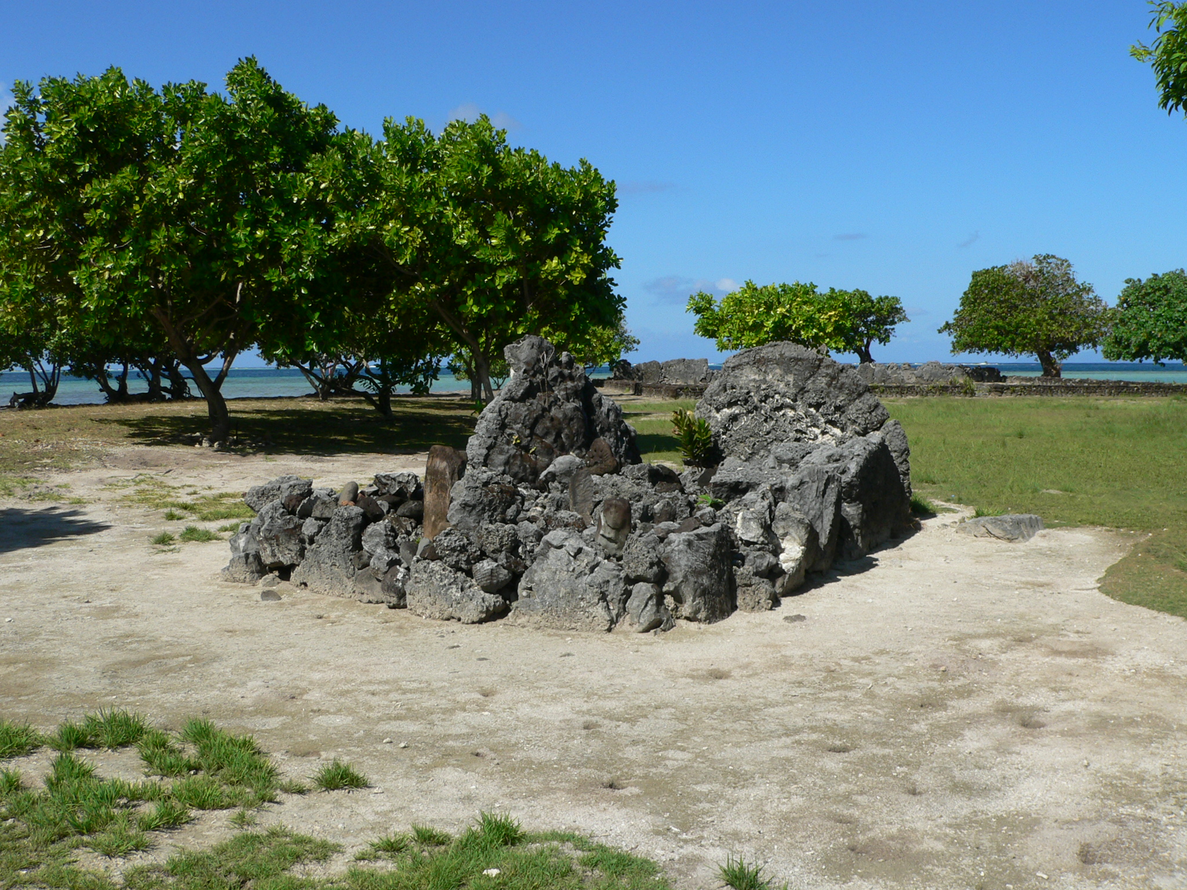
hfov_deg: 51.4
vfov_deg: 39.7
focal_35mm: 36
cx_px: 594
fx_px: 1234
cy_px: 445
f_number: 5.6
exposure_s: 1/500
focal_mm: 6
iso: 80
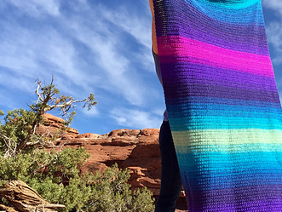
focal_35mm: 56
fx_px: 457
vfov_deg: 26.1
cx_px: 238
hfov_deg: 33.0
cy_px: 121
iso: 32
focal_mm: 4.15
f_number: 2.2
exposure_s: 1/1582
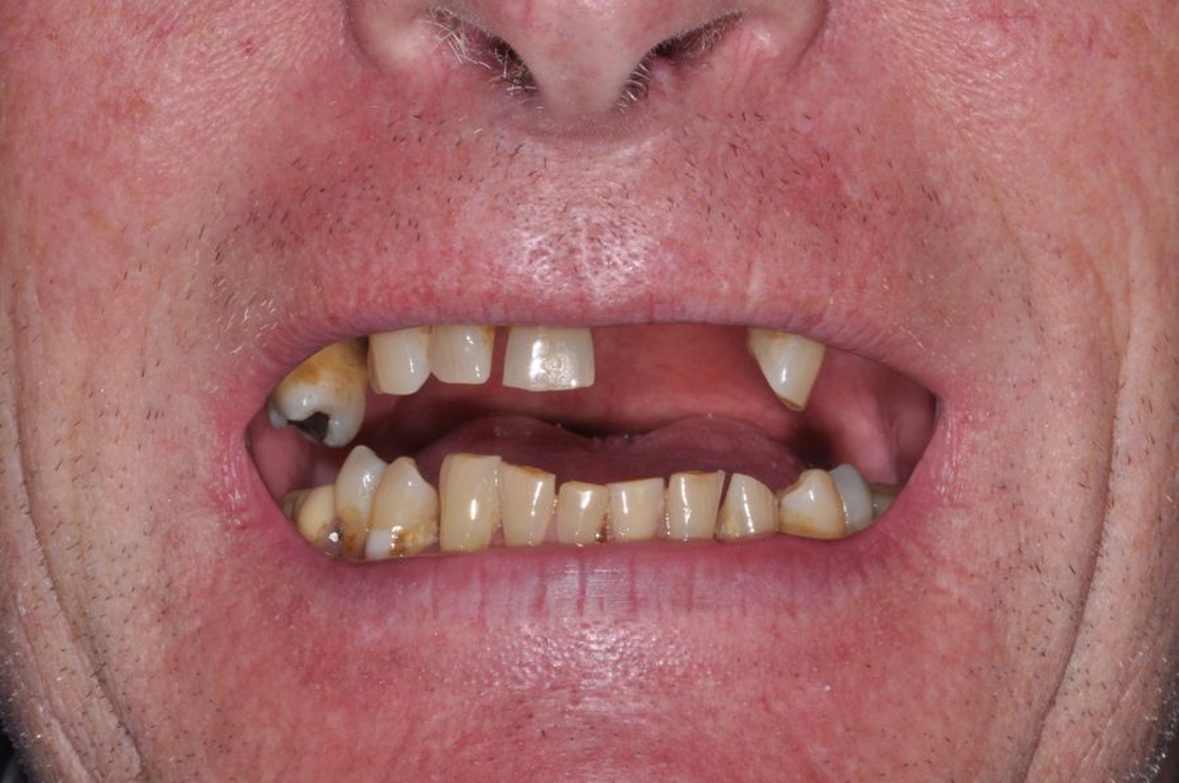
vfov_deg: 8.7
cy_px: 392
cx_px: 590
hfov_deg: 13.1
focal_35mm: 158
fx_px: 5152
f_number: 32
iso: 160
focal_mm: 105
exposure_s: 1/160
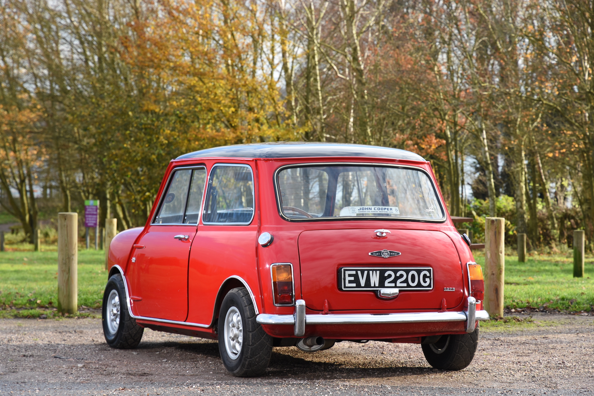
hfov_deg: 18.9
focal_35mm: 108
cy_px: 198
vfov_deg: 12.7
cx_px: 297
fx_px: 1782
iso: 200
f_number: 6.3
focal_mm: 72
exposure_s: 1/60
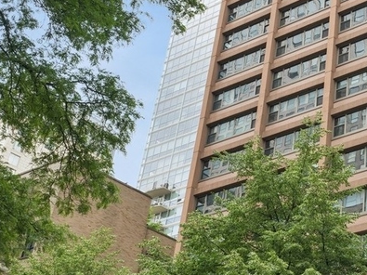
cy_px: 124
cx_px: 453
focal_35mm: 67
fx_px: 710
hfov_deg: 25.6
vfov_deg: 21.9
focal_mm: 17
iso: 320
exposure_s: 1/100
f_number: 8
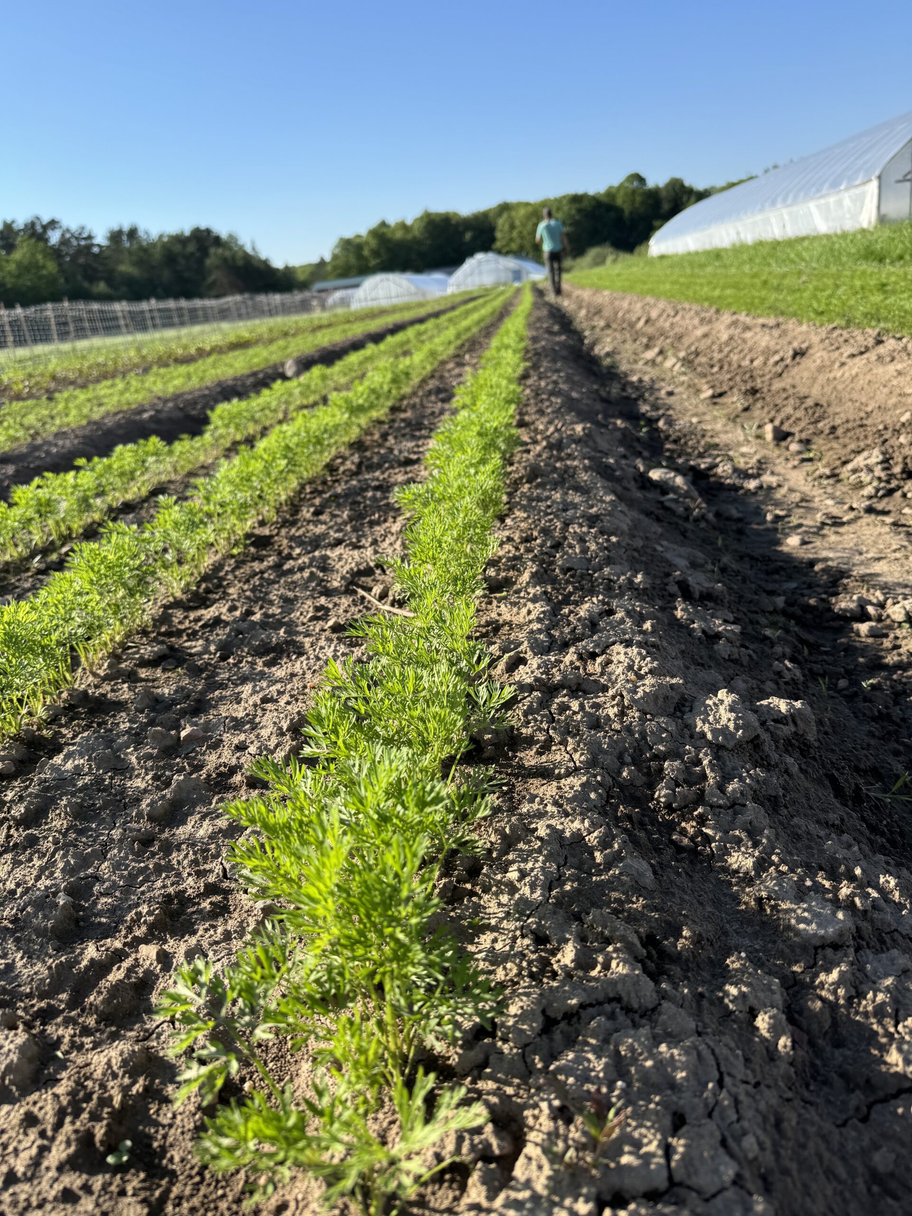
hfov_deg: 56.8
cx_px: 456
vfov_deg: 71.6
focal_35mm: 24
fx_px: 843
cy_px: 608
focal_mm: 6.76
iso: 80
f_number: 1.78
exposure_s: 1/2041
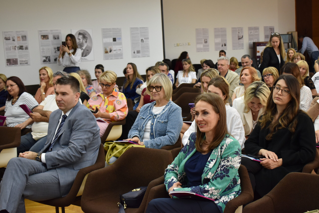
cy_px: 106
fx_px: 452
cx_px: 160
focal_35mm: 51
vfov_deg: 26.5
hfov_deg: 38.9
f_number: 4.5
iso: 1000
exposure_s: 1/125
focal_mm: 34
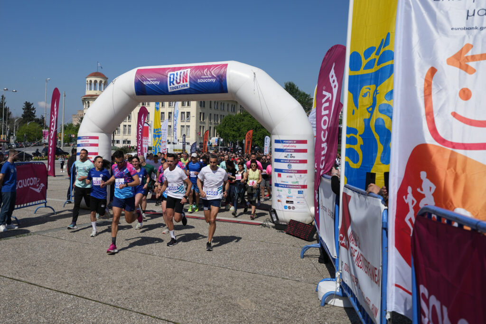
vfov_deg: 53.1
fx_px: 324
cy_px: 162
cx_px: 243
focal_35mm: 24
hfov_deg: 73.8
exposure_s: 1/8000
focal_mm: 24
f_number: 2.8
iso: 200
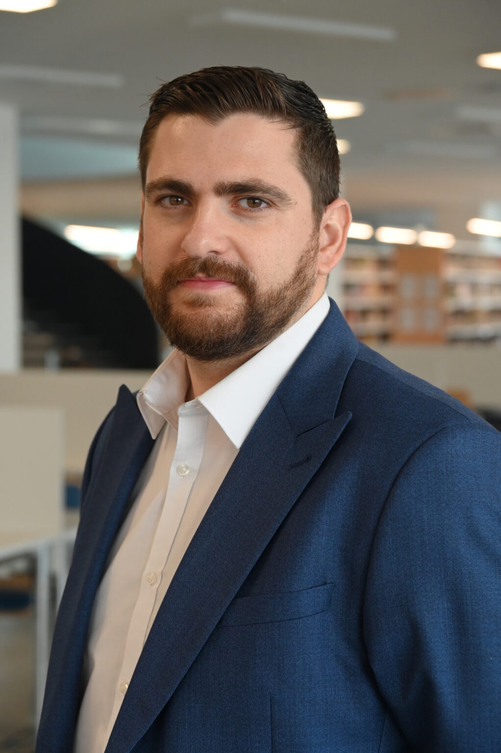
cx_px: 250
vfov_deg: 24.8
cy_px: 376
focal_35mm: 82
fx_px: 1714
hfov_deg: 16.6
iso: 3200
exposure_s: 1/250
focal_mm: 82
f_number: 6.3
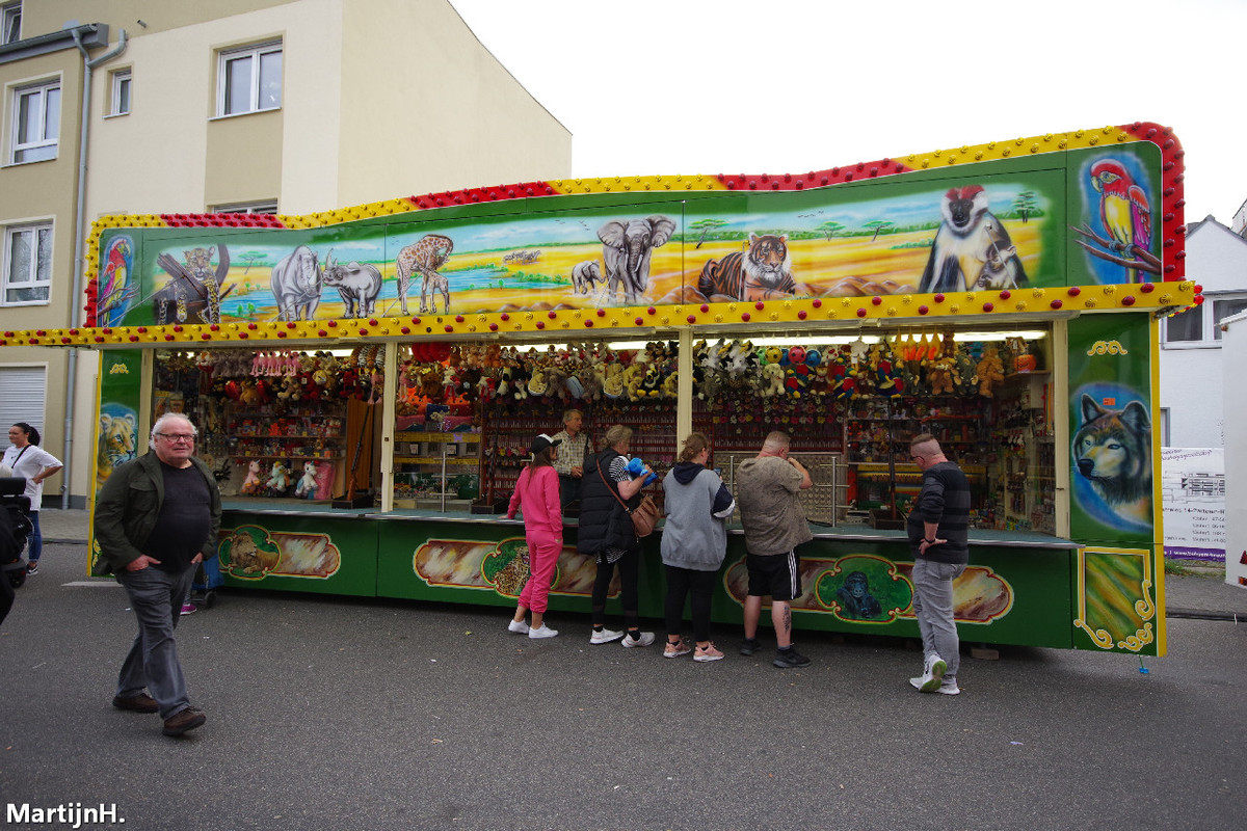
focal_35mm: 19
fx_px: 658
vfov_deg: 64.6
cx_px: 624
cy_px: 416
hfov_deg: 86.9
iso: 400
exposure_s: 1/125
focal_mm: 13
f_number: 7.1
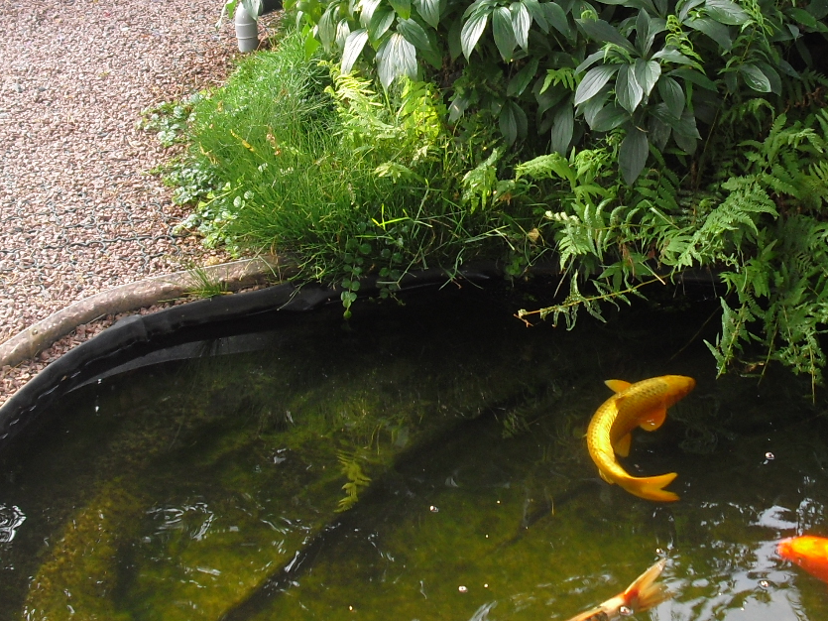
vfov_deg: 21.2
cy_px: 174
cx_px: 501
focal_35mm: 69
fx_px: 1650
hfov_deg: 28.1
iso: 100
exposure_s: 1/100
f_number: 3.1
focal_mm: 6.3
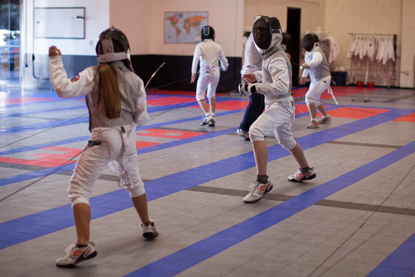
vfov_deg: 9.9
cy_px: 138
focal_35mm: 138
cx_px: 208
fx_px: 1591
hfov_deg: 14.9
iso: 400
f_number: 1.6
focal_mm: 50
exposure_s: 1/320
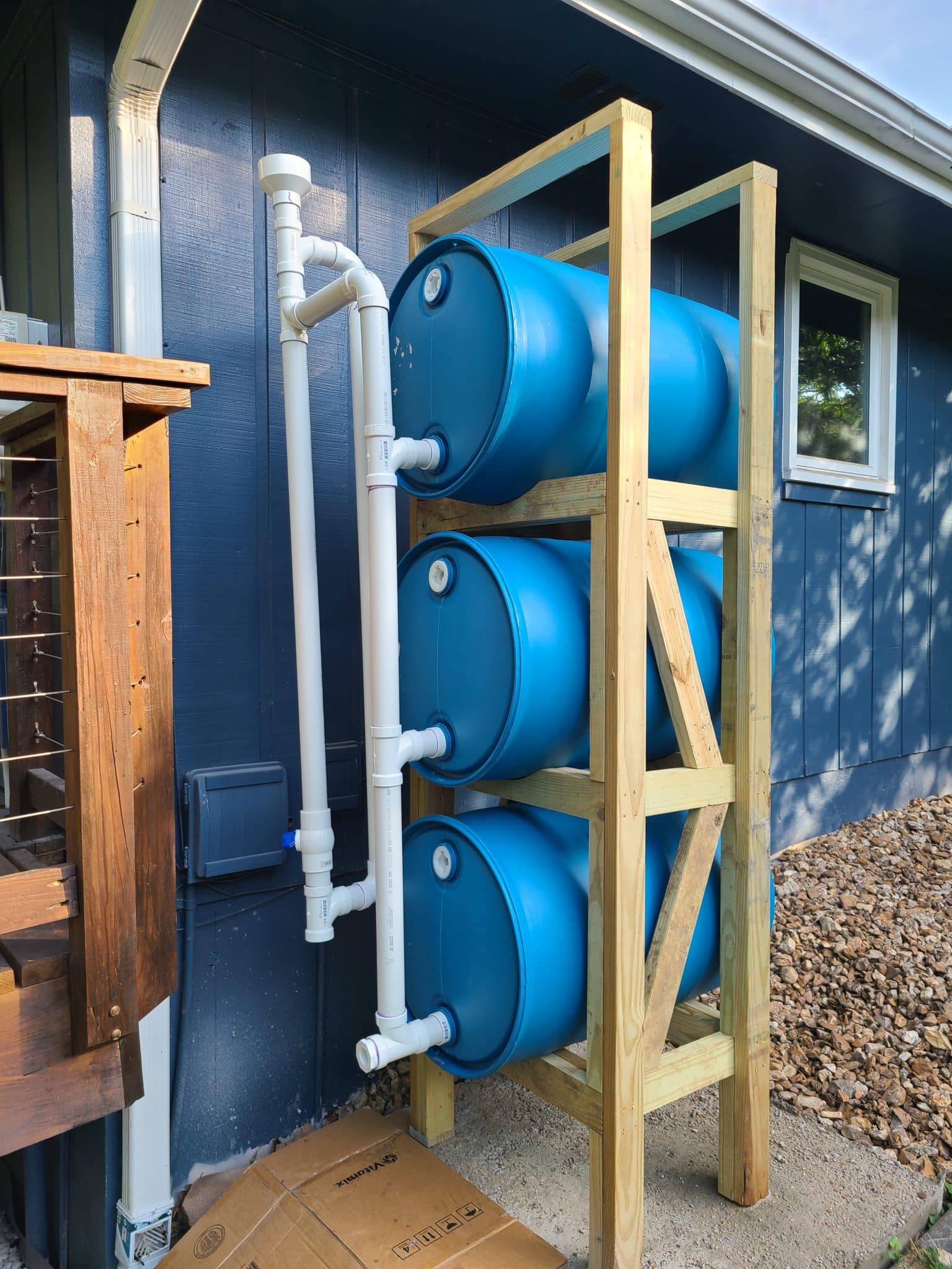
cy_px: 634
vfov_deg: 67.3
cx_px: 476
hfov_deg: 53.1
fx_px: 953
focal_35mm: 26
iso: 40
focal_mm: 5.4
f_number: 1.8
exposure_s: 1/204
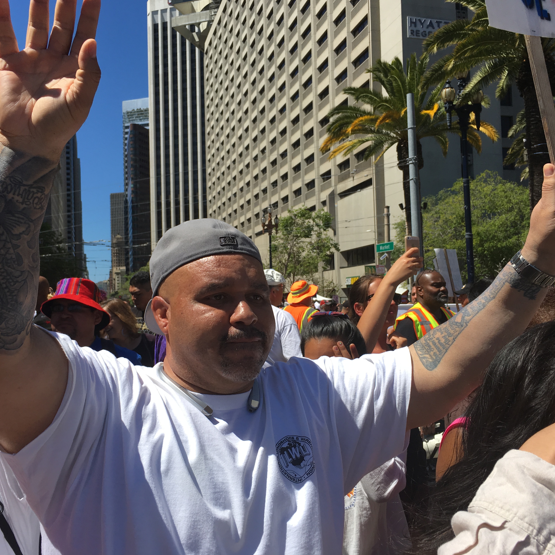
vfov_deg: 47.2
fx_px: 635
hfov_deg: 47.2
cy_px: 276
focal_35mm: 35
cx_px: 259
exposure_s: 1/1789
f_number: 2.2
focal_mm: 4.15
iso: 25
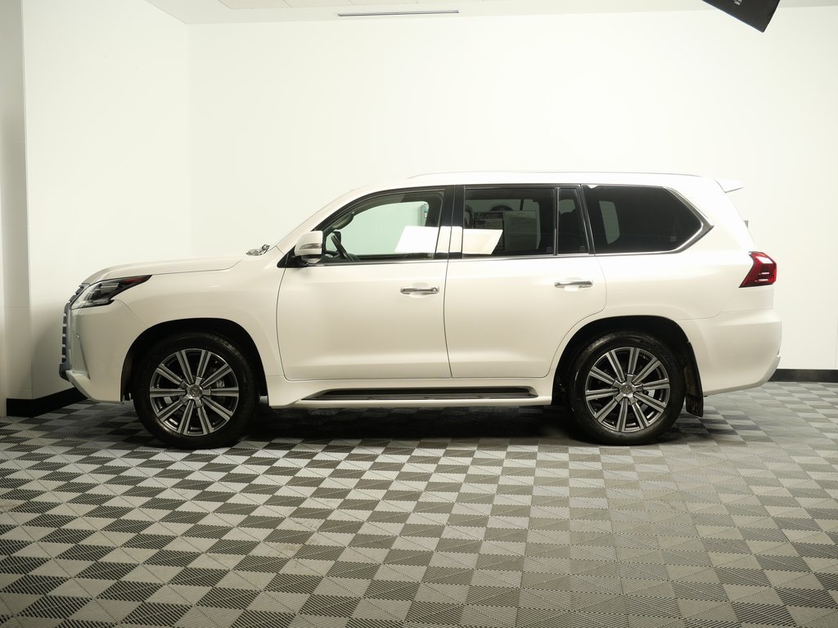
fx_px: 872
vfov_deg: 39.7
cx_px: 419
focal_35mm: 36
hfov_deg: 51.4
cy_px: 314
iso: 250
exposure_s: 1/200
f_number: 5.6
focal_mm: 18
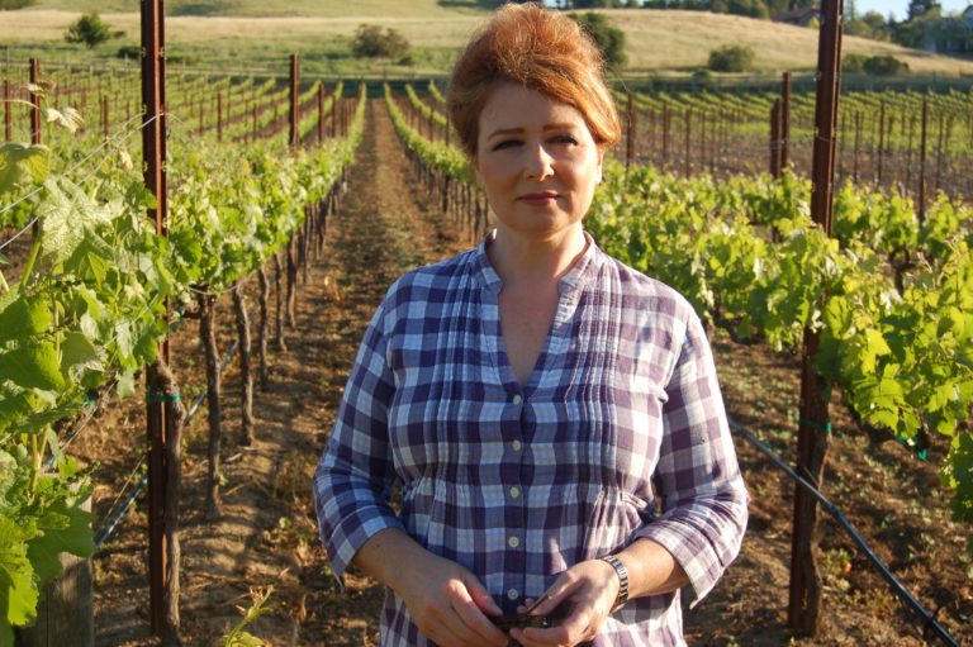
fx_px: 1296
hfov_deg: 41.1
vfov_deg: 28.0
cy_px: 324
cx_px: 486
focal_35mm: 48
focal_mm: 32
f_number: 7.1
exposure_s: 1/160
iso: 200
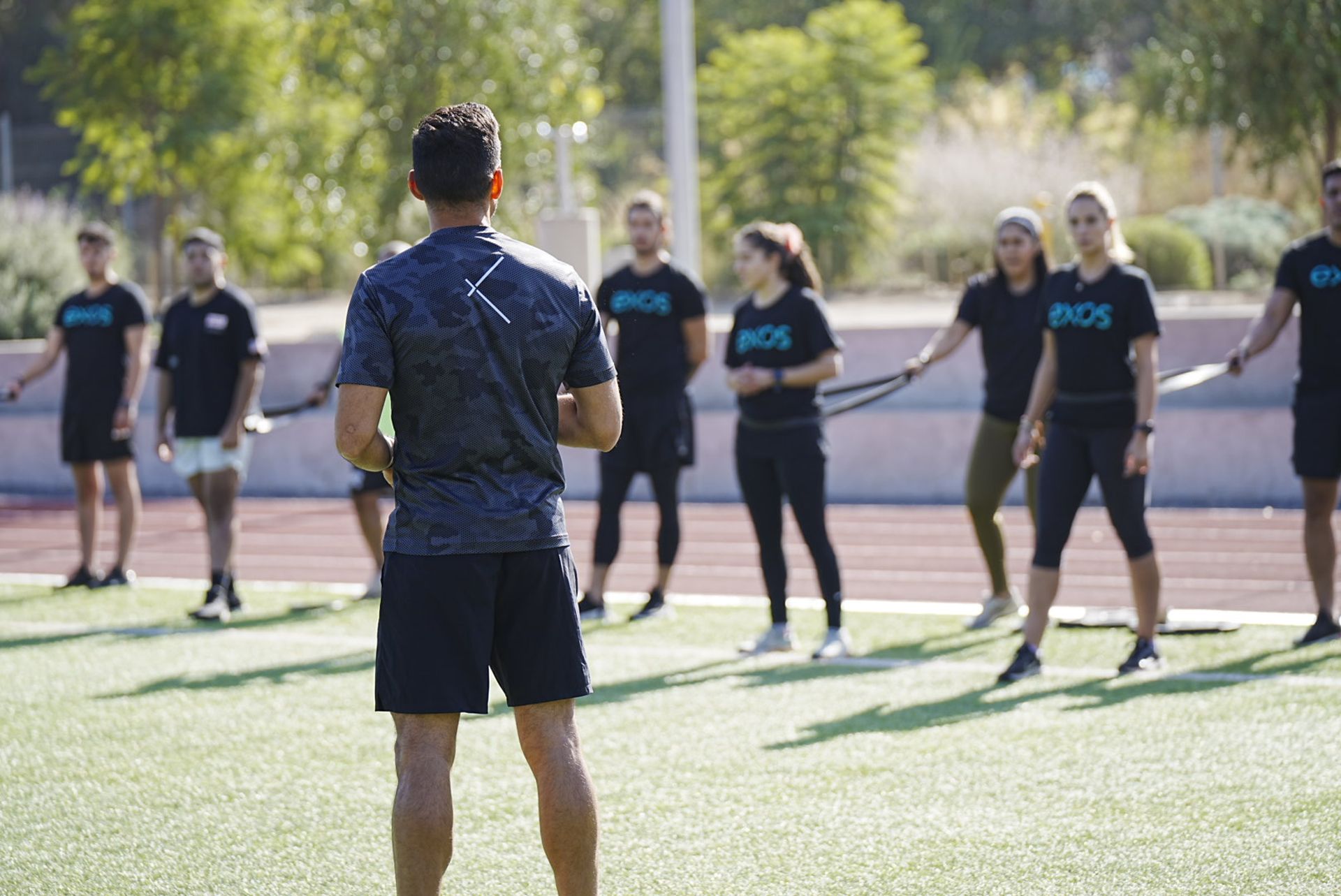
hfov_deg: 17.5
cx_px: 670
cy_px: 448
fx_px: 4361
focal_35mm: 117
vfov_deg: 11.7
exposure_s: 1/500
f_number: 3.2
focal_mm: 117
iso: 100
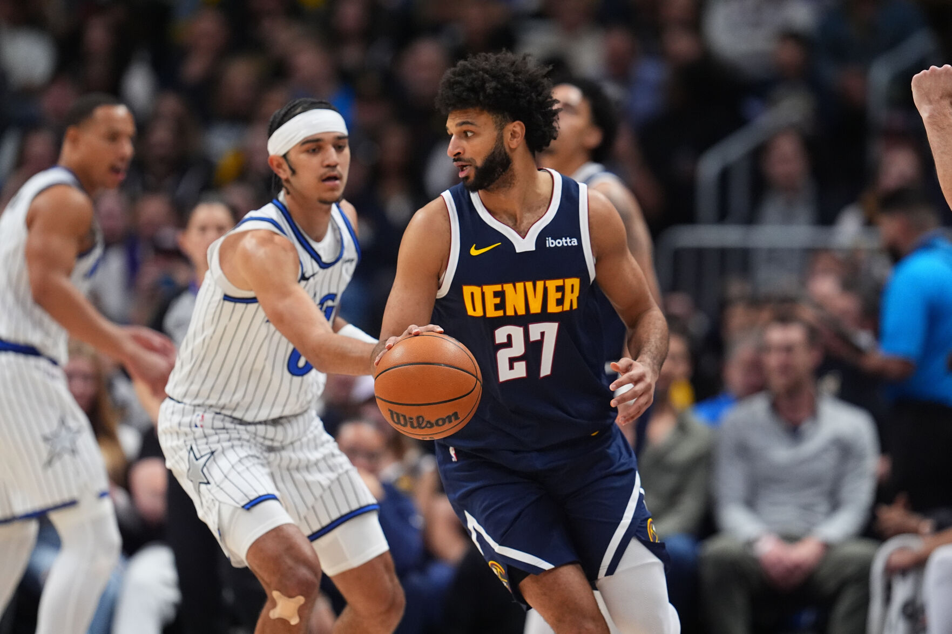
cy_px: 317
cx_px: 476
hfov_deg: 5.2
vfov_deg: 3.4
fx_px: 10576
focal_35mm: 400
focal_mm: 400
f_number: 3.5
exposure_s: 1/1600
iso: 5000
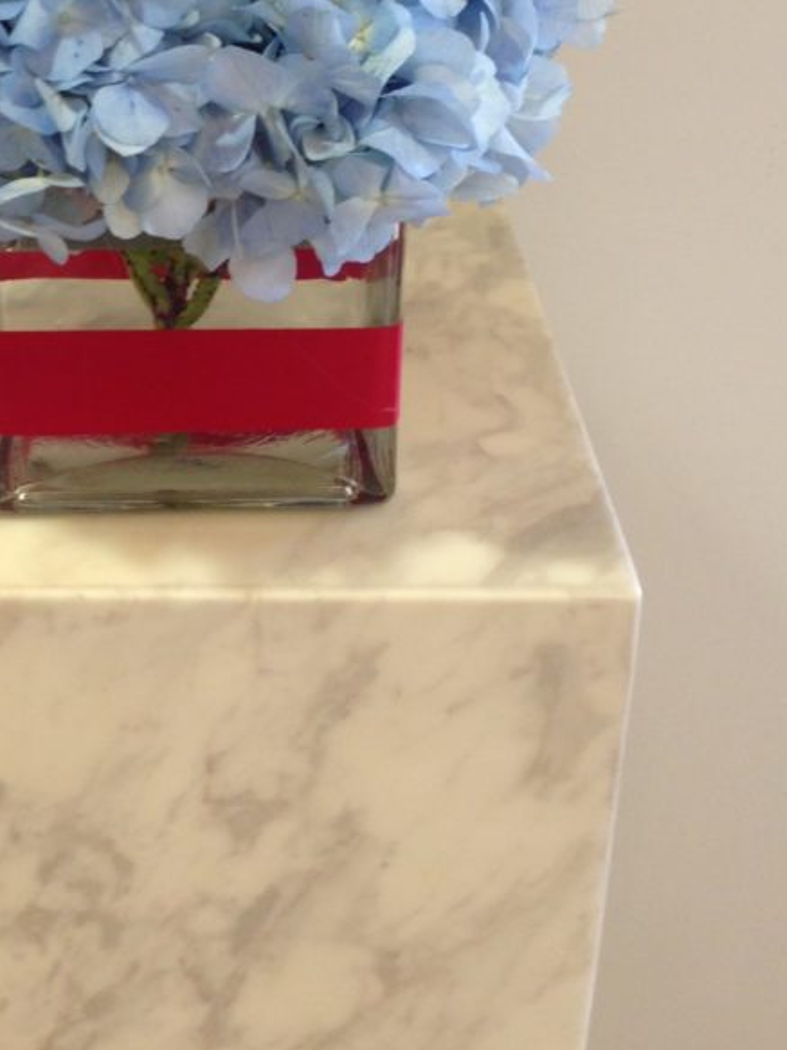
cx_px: 187
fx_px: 1759
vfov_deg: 32.0
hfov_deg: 24.9
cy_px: 158
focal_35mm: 58
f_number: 2.4
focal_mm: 4.13
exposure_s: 1/20
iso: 80
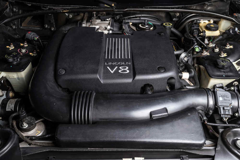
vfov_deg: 42.3
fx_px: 207
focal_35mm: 31
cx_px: 120
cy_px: 80
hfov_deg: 60.3
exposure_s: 1/200
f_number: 11
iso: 250
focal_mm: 31
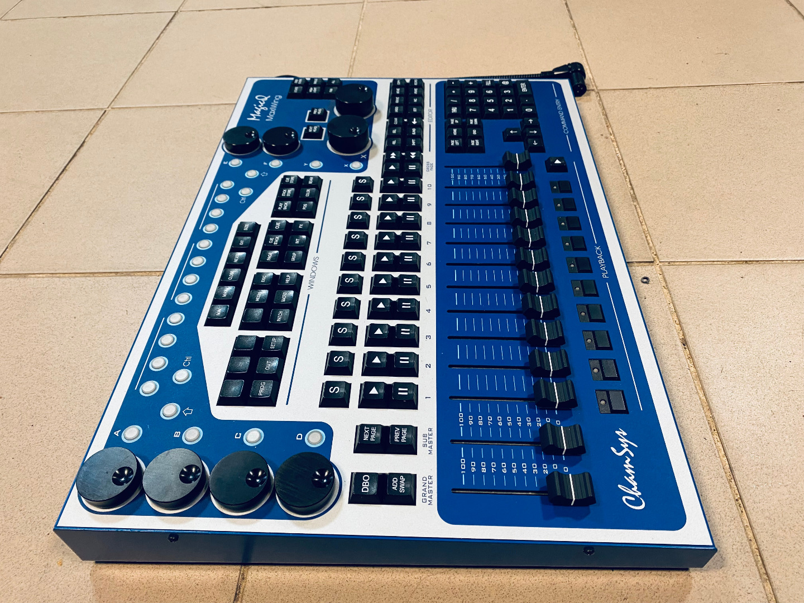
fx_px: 604
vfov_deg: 53.1
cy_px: 302
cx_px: 402
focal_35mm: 26
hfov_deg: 67.3
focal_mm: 4.25
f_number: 1.8
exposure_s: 1/50
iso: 250
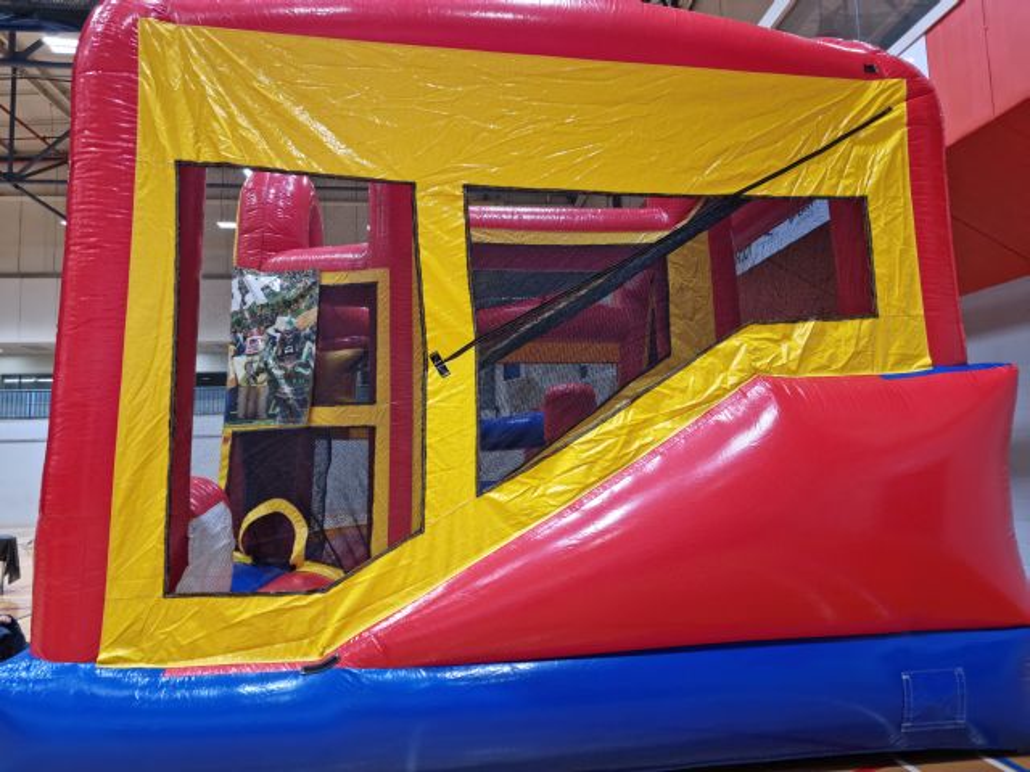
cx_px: 515
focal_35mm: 24
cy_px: 386
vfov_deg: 56.8
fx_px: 714
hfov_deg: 71.6
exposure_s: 1/50
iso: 125
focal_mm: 6.7
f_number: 1.8
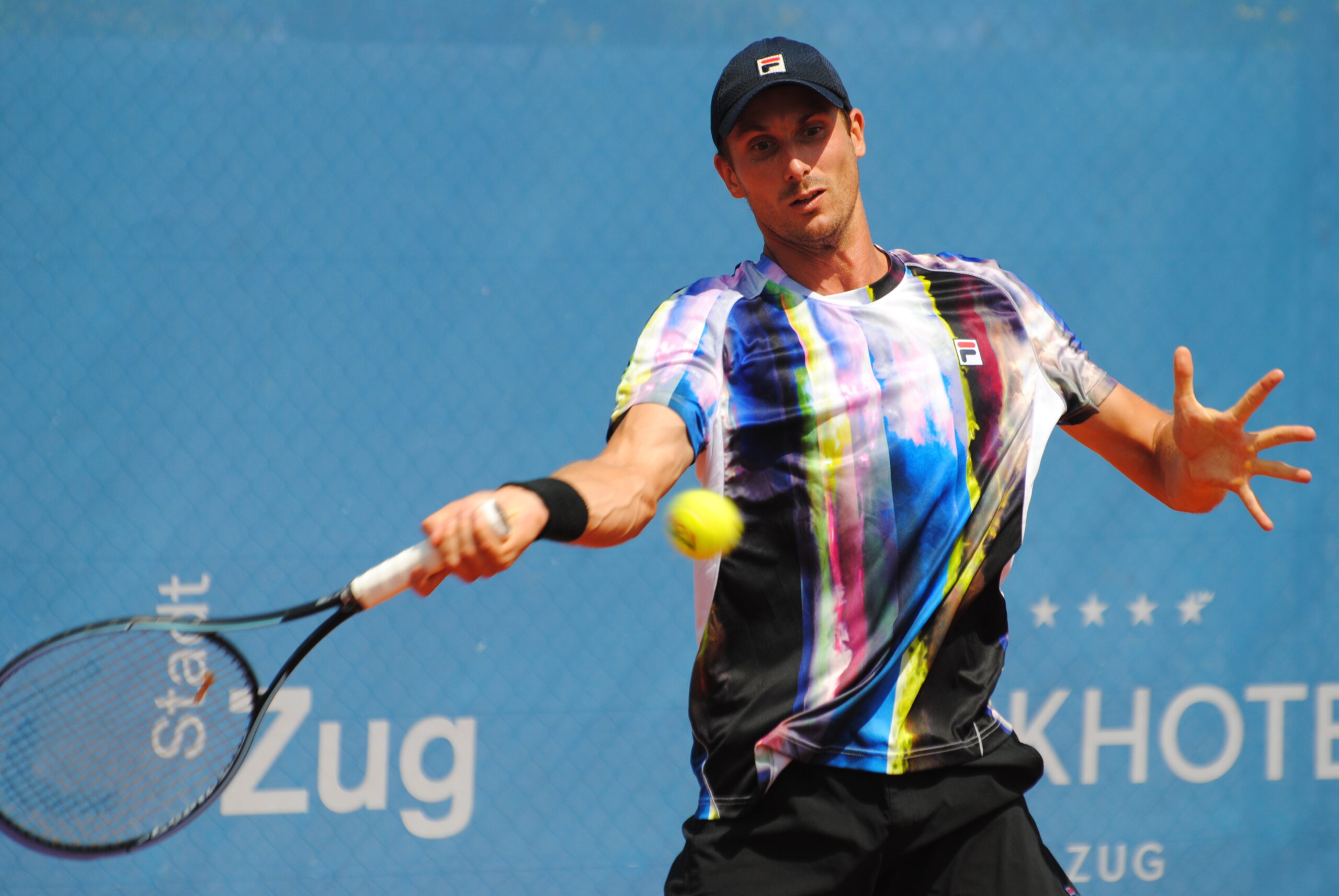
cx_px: 670
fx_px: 11172
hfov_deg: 6.9
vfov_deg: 4.6
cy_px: 448
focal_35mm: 300
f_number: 5.3
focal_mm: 200
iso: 140
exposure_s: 1/1000
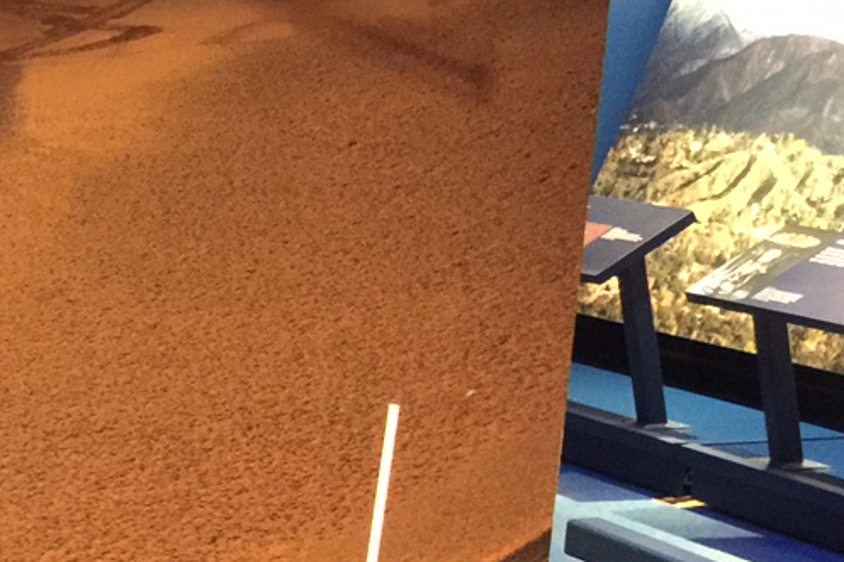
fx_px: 2320
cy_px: 694
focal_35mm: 99
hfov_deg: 18.1
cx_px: -469
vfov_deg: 13.4
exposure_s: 1/4
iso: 125
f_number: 2.2
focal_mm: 4.15
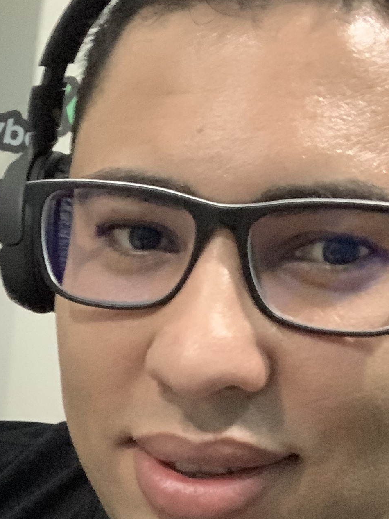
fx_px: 1169
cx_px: -28
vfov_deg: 24.5
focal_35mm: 78
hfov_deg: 18.3
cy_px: 439
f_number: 2.2
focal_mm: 2.87
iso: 500
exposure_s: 1/24
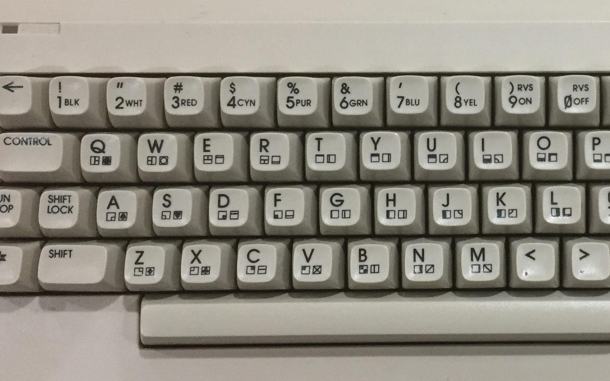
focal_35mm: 61
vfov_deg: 21.2
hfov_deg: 32.3
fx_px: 1014
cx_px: 512
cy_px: 128
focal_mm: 4.15
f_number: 2.2
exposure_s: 1/33
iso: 200
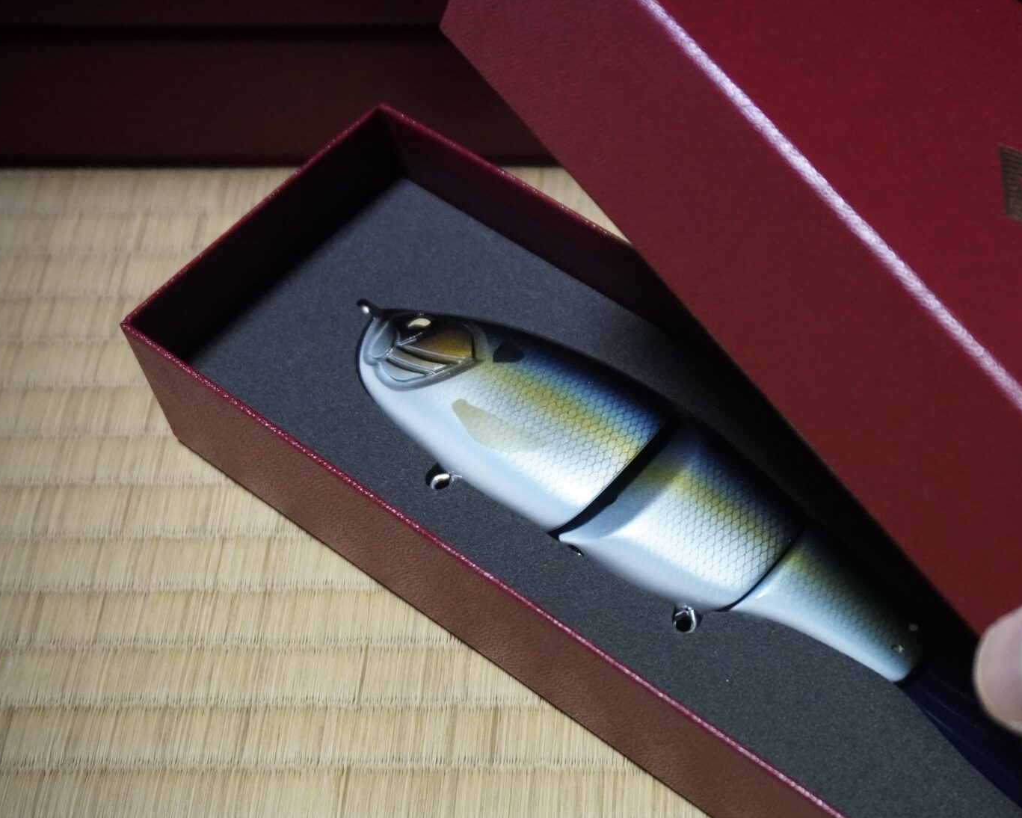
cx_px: 719
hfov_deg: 35.0
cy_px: 497
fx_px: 1594
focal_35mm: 53
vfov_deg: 28.7
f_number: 4.5
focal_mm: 25
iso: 4000
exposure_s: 1/160
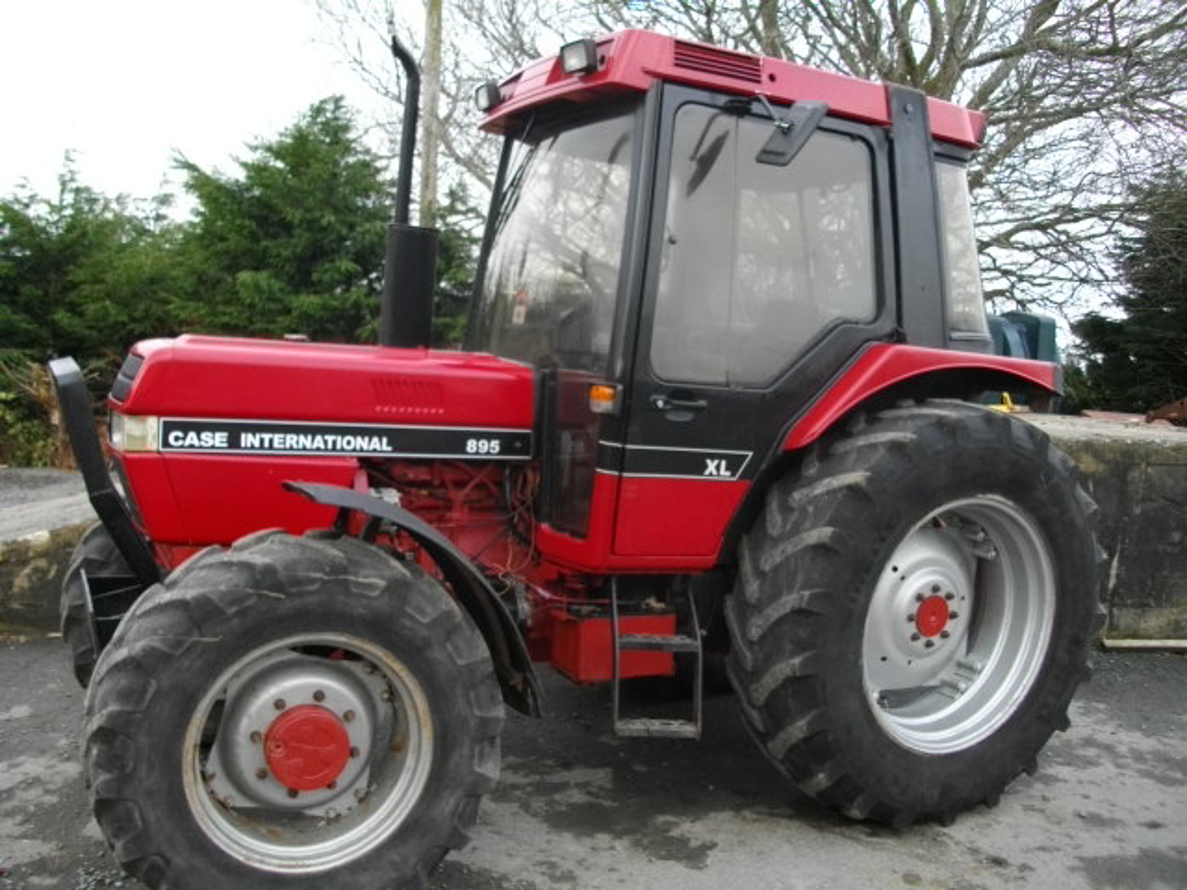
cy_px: 445
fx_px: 1063
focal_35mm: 31
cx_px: 594
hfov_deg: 58.4
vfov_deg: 45.4
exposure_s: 1/125
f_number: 2.9
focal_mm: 5.7
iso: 118
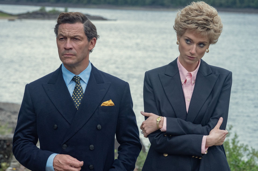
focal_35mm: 122
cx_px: 129
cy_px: 86
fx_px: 873
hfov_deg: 16.8
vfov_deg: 11.2
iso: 1600
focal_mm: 122
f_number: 8
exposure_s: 1/1000
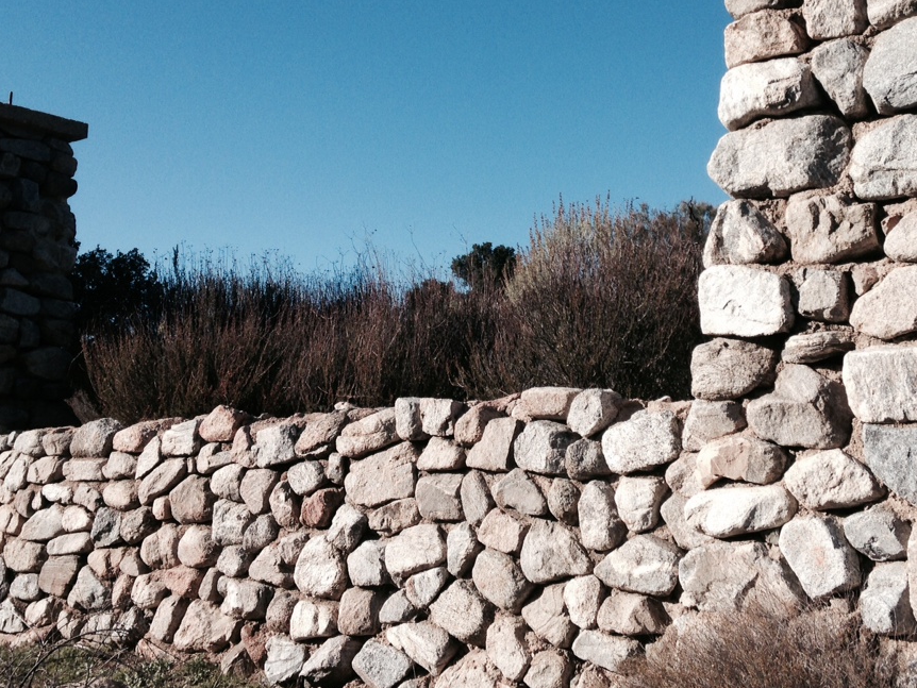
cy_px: 217
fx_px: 1298
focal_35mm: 49
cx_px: 491
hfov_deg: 38.9
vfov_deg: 29.4
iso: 50
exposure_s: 1/1595
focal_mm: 4.12
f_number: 2.4
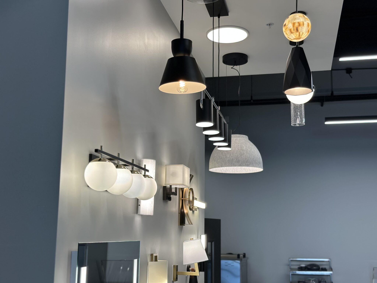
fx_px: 523
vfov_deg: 30.3
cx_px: 188
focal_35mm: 48
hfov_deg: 39.7
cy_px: 142
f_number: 1.78
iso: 80
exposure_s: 1/202
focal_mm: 6.86
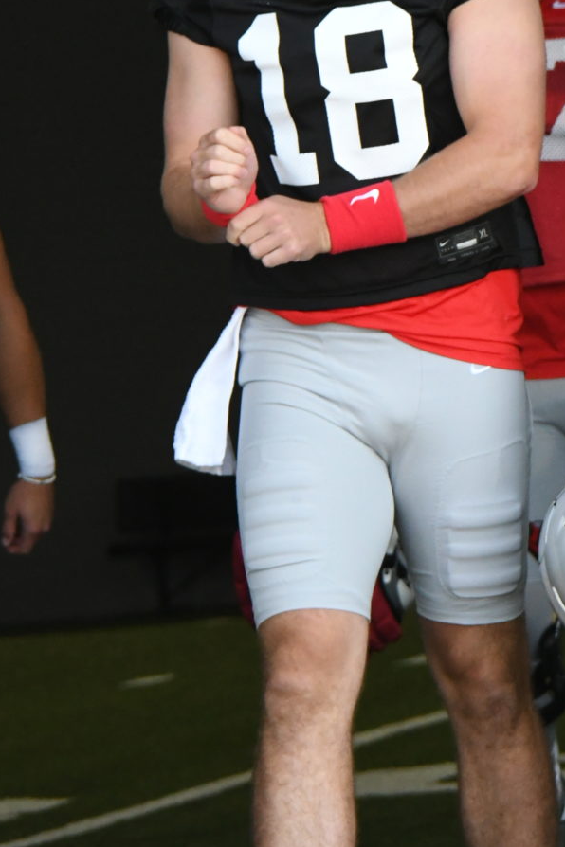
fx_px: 14151
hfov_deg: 2.3
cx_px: 474
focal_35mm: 601
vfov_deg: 3.4
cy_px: 229
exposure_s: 1/500
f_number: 10
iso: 2500
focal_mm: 175
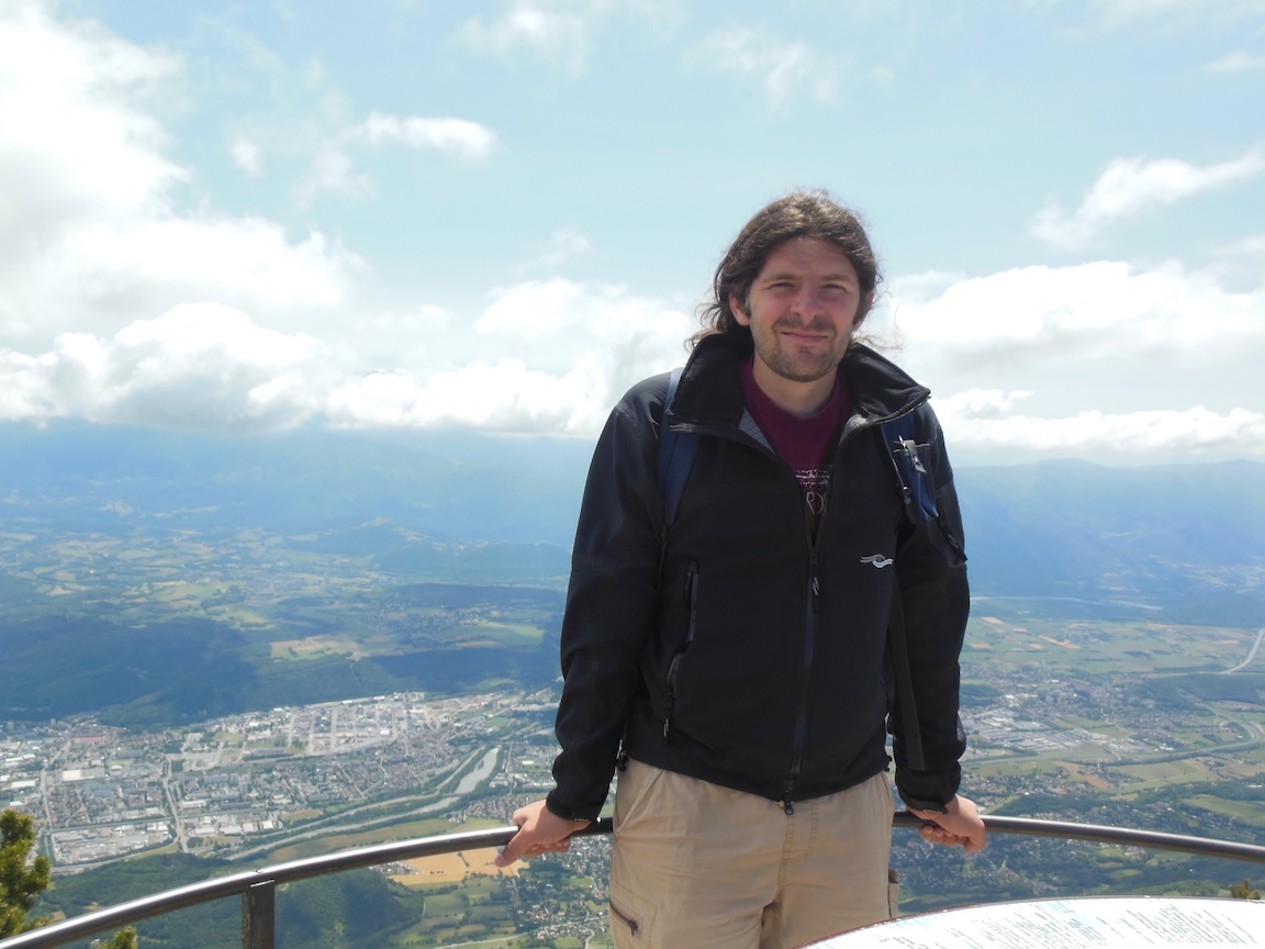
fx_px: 1060
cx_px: 632
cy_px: 474
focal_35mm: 29
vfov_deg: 48.2
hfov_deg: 61.7
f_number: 3.3
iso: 125
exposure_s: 1/1250
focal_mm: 5.2
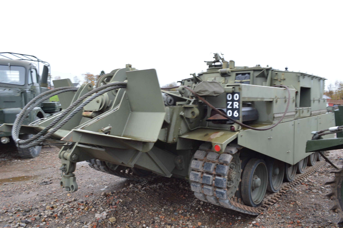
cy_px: 114
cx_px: 172
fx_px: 257
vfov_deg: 47.8
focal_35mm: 27
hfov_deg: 67.4
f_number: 5.6
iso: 400
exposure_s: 1/125
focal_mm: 18
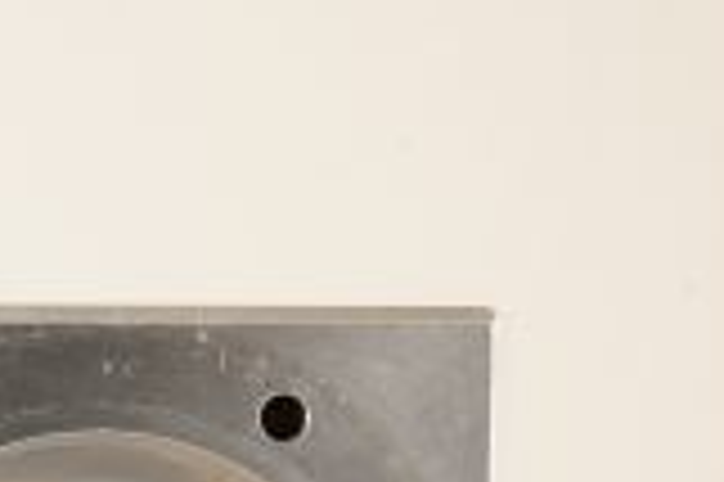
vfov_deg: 7.2
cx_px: -603
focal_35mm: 186
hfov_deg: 10.4
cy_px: 737
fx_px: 3737
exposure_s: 1/160
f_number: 14
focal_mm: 50
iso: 1600
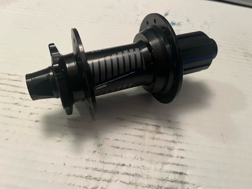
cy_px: 94
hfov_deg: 67.3
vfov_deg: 53.1
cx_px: 126
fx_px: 189
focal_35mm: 26
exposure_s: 1/60
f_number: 1.6
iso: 125
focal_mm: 5.1
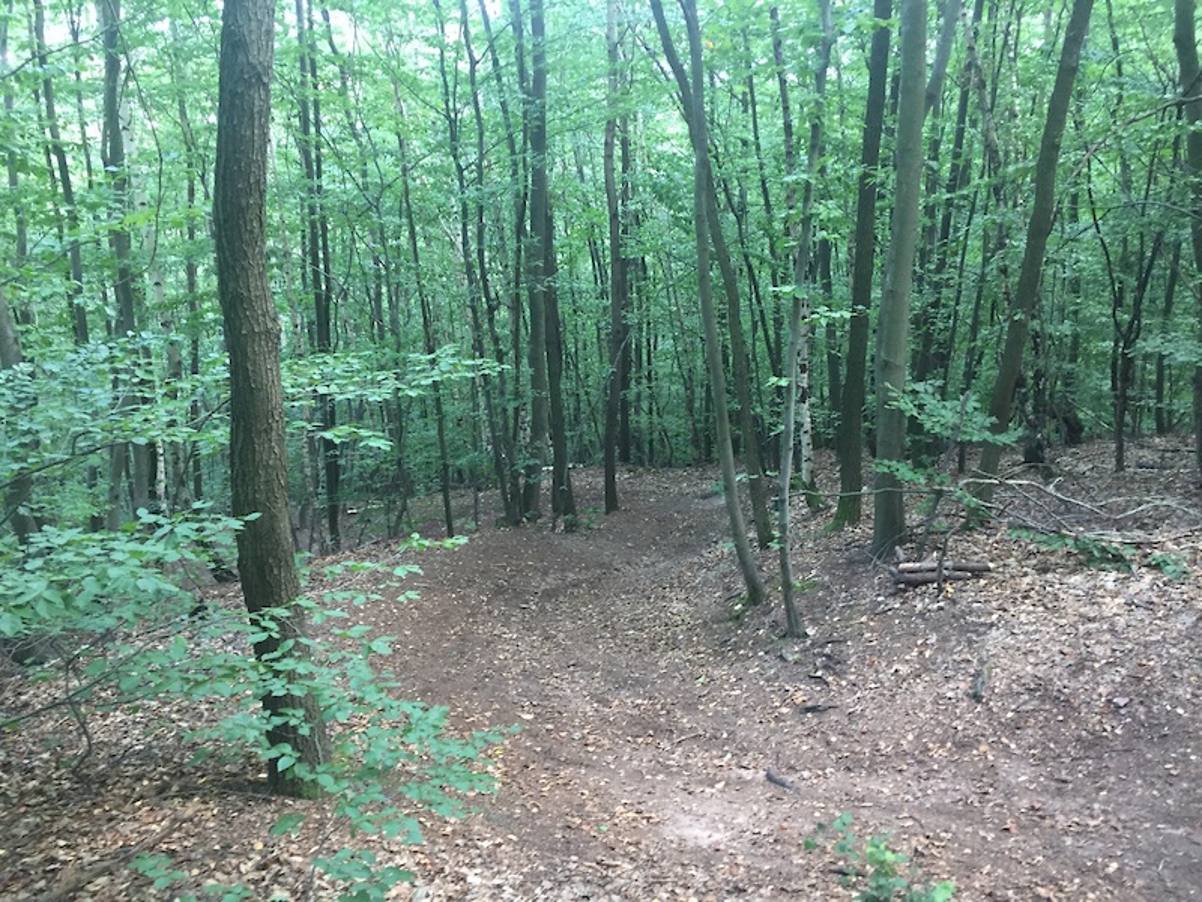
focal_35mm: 29
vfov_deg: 48.2
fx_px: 1007
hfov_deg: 61.7
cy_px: 451
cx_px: 601
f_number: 2.2
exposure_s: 1/33
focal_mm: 4.15
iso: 160
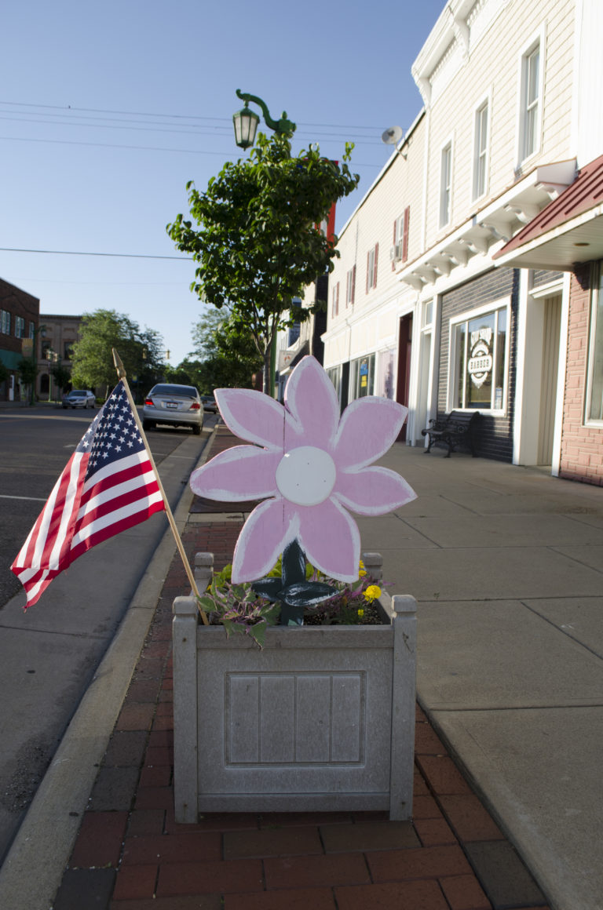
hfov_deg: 47.7
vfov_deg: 67.5
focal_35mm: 27
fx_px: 682
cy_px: 455
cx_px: 302
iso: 100
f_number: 7.1
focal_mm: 18
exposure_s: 1/200
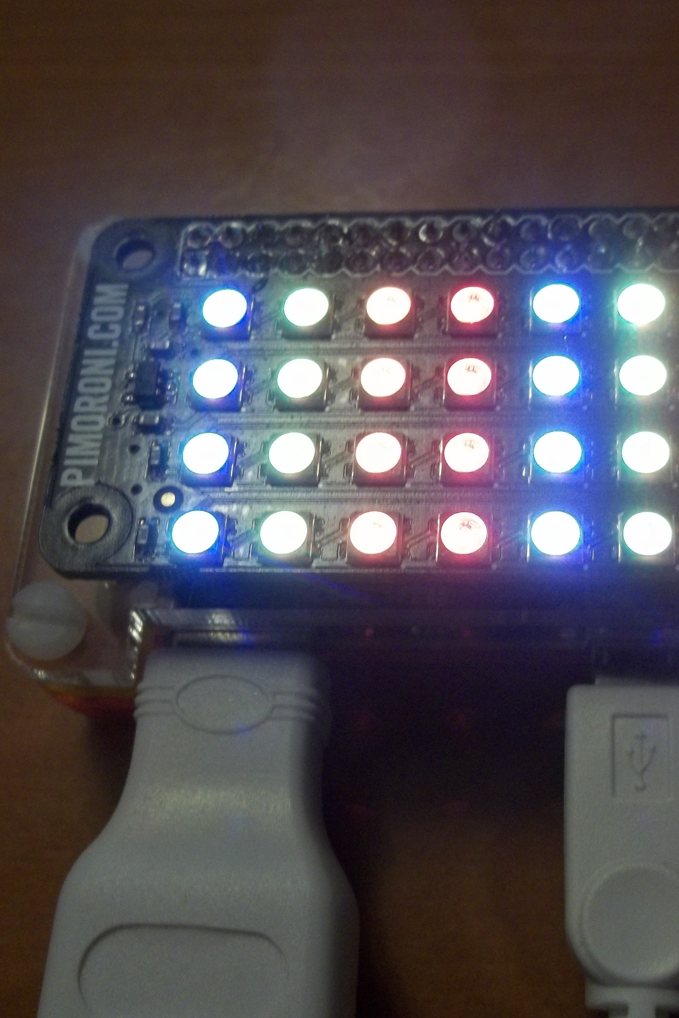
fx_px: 1301
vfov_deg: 42.7
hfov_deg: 29.0
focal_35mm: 46
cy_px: 508
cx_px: 475
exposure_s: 1/25
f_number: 3.3
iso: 160
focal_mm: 5.9
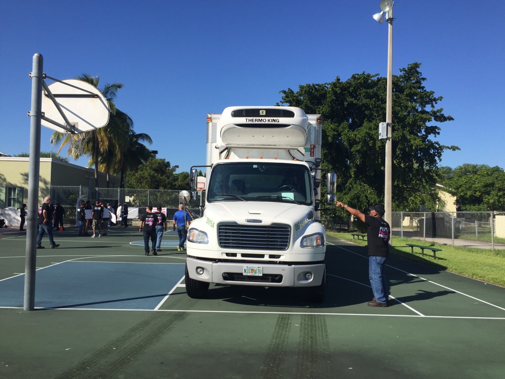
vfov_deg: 48.2
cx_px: 252
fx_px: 423
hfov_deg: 61.7
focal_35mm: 29
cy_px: 190
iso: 32
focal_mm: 4.15
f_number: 2.2
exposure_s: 1/2475
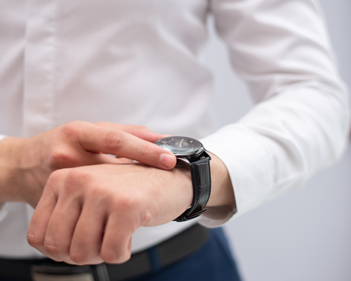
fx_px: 686
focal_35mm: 66
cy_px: 142
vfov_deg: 23.1
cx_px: 162
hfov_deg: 28.7
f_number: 2.8
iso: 100
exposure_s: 1/200
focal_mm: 58
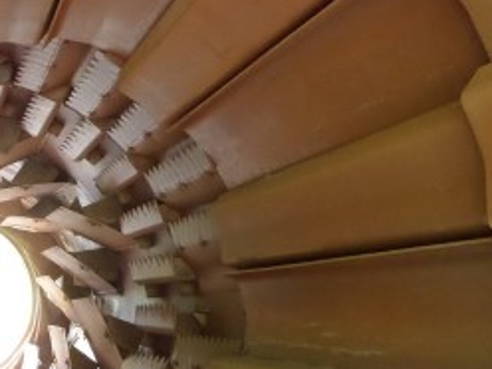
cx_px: -10
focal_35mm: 62
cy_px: 240
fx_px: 881
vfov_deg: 23.6
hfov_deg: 29.0
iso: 400
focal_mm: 4
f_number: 3.2
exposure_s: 1/20
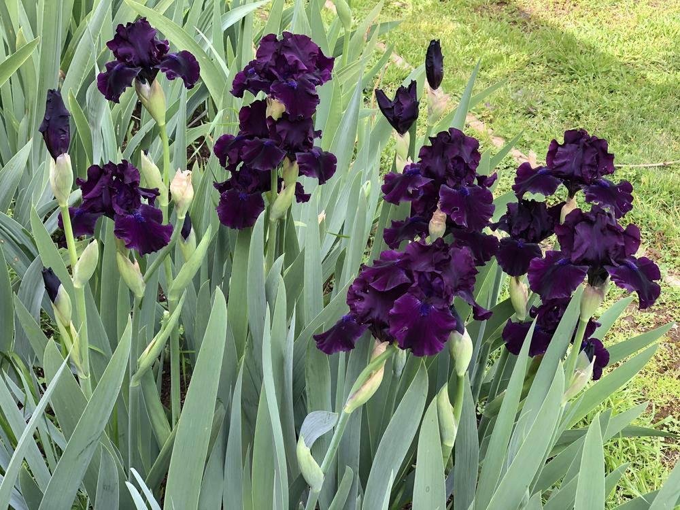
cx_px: 340
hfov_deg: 36.8
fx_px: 1021
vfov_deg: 28.0
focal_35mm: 52
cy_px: 255
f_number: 2.4
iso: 20
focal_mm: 6
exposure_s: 1/120
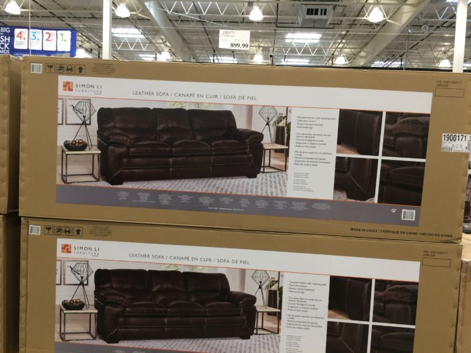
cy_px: 176
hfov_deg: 61.7
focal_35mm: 29
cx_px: 236
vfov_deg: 48.2
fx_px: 395
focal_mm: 4.15
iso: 80
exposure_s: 1/30
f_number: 2.2
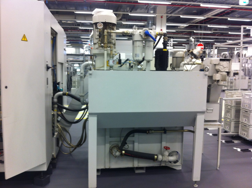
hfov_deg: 52.7
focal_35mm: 35
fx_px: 254
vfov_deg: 40.6
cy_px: 94
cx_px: 126
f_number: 2.8
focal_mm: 3.85
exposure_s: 1/17
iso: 80
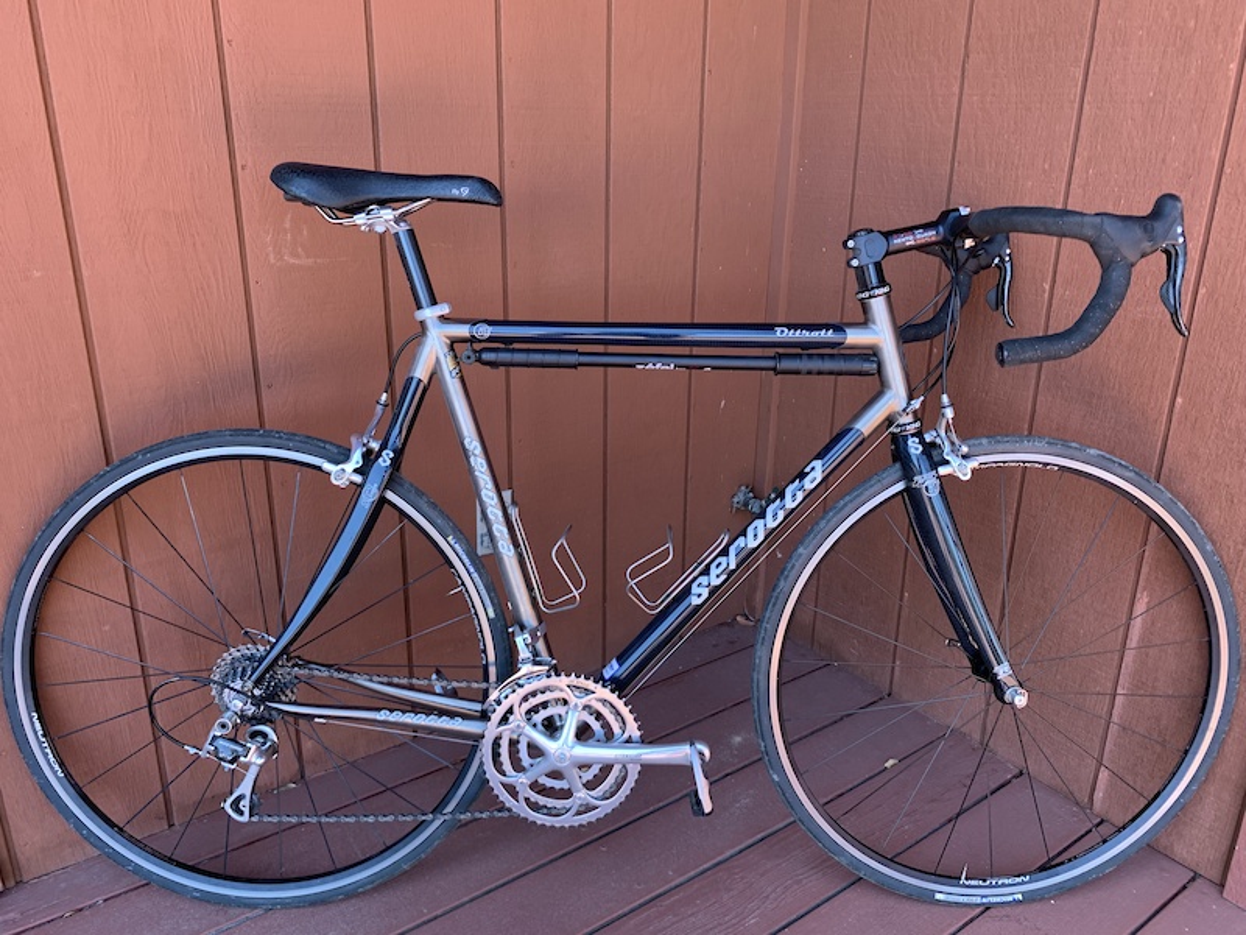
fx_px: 936
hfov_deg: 67.3
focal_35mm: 26
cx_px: 623
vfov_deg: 53.1
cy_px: 468
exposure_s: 1/121
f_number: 1.8
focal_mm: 4.25
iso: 50
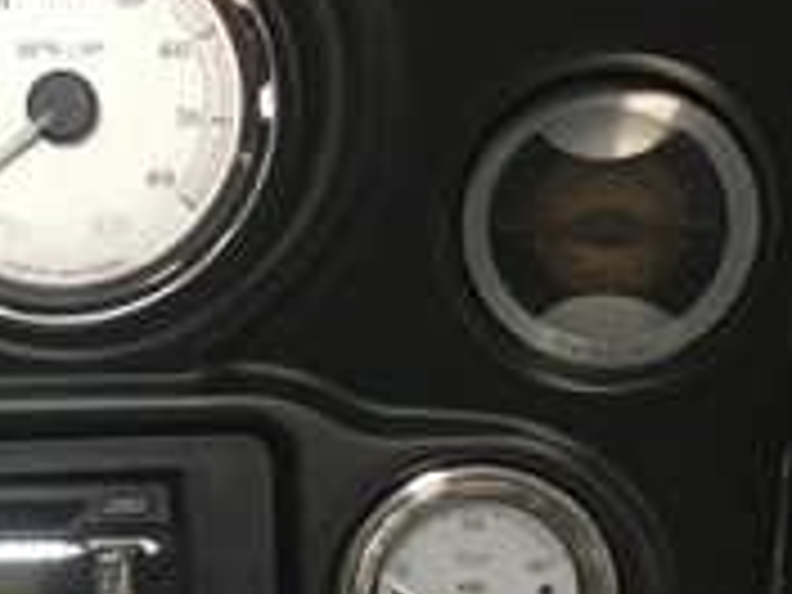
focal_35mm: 132
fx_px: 3020
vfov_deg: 11.1
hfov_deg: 14.4
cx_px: -220
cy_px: 567
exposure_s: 1/30
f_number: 2.2
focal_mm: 4.15
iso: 200
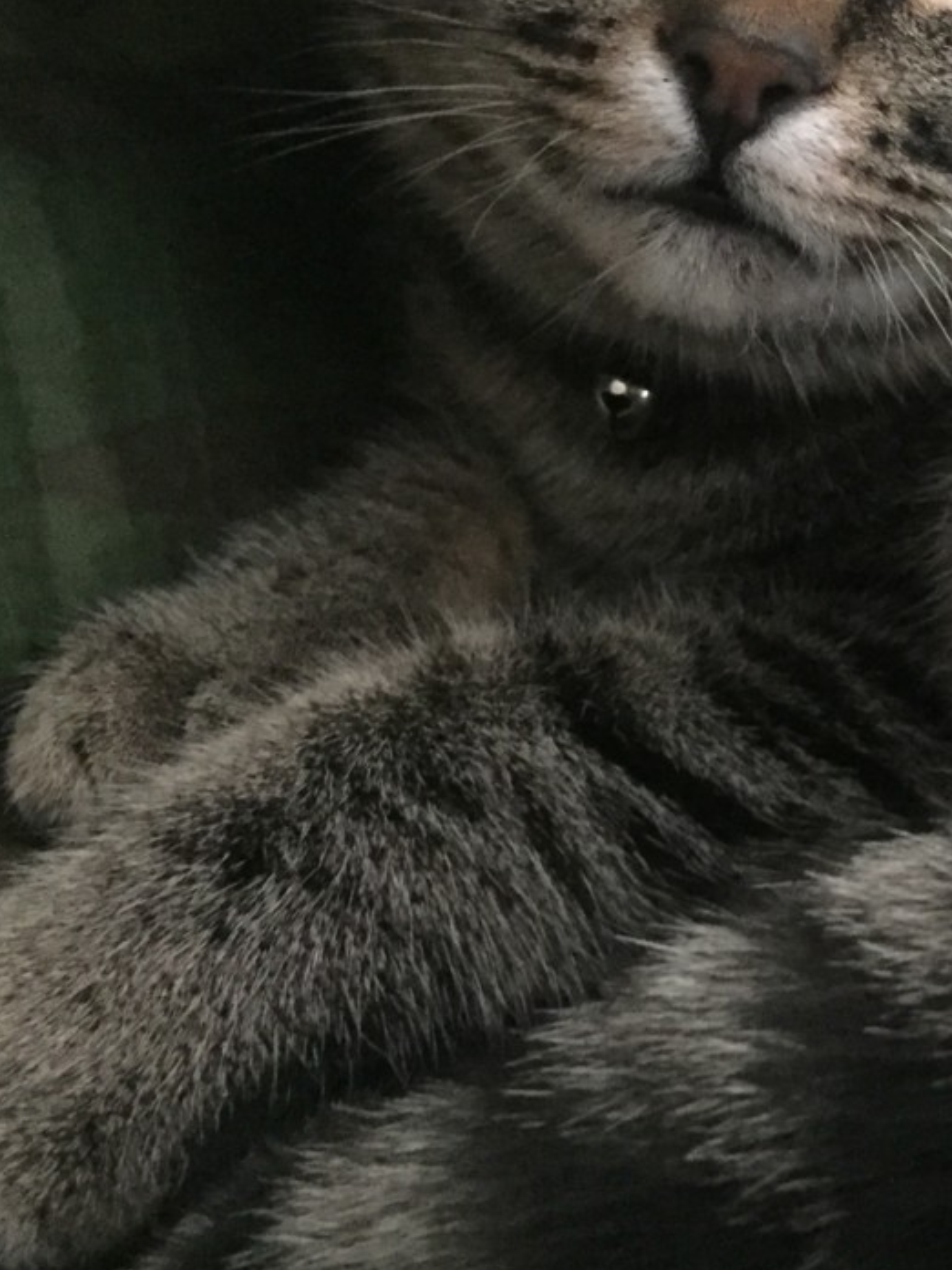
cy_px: 396
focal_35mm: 60
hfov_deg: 23.0
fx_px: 2200
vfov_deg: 31.9
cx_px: 1040
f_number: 2.2
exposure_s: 1/15
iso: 1250
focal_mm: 4.15
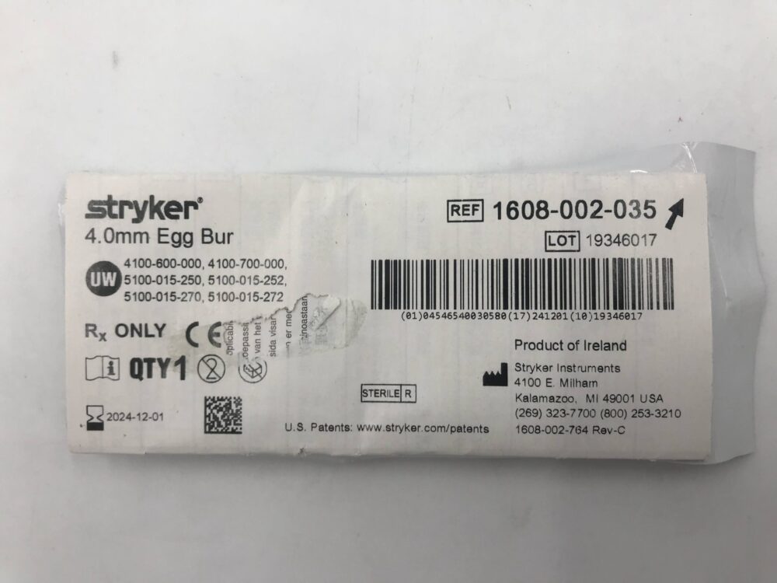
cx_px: 388
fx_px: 628
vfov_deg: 49.7
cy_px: 292
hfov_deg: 63.4
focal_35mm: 28
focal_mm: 3.99
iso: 20
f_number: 1.8
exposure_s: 1/187
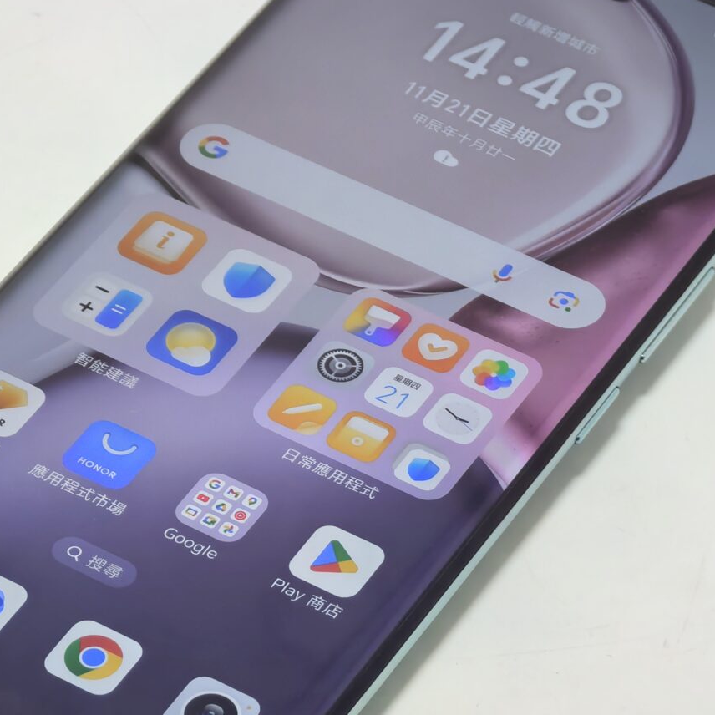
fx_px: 4697
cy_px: 341
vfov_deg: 8.7
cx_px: 356
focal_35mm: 201
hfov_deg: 8.7
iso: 160
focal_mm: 14.6
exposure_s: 1/100
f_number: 3
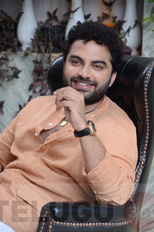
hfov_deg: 8.7
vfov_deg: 13.1
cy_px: 116
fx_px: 1015
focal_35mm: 158
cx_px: 77
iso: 640
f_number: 5.6
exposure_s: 1/125
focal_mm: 105
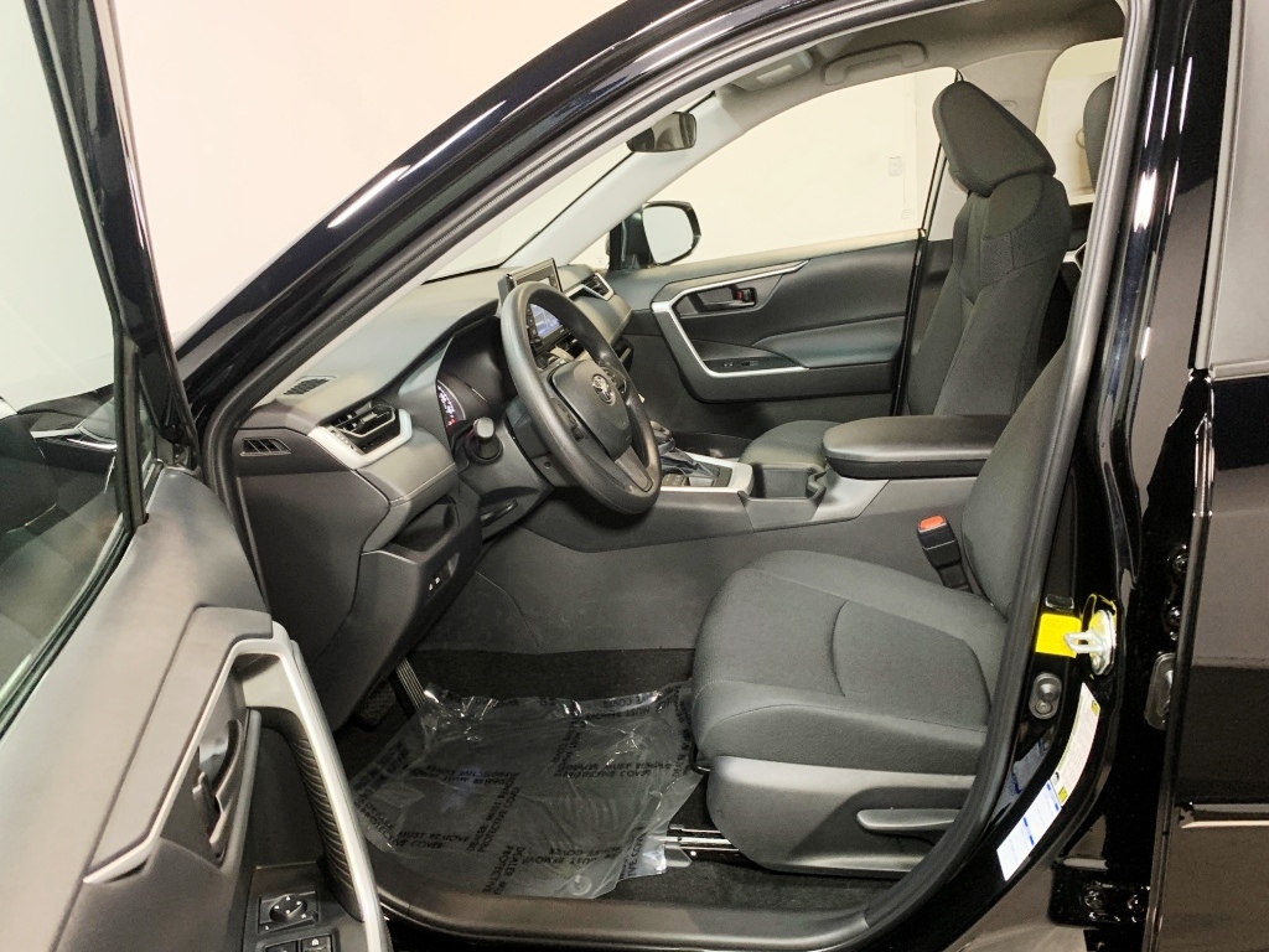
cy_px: 476
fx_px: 953
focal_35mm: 26
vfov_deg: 53.1
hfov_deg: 67.3
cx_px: 634
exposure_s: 1/30
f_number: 1.8
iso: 500
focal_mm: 4.25
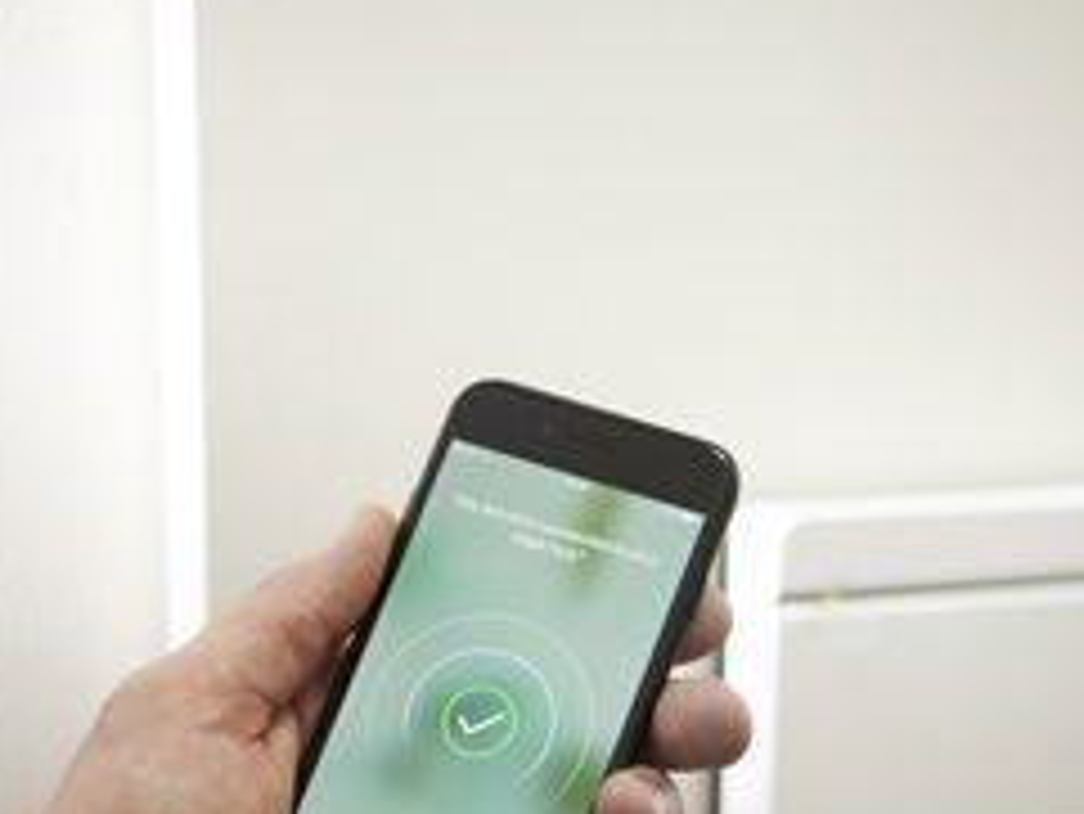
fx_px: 3478
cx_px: 616
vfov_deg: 13.3
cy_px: 693
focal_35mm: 111
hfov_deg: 17.7
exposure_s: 1/30
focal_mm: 58
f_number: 2.8
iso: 100
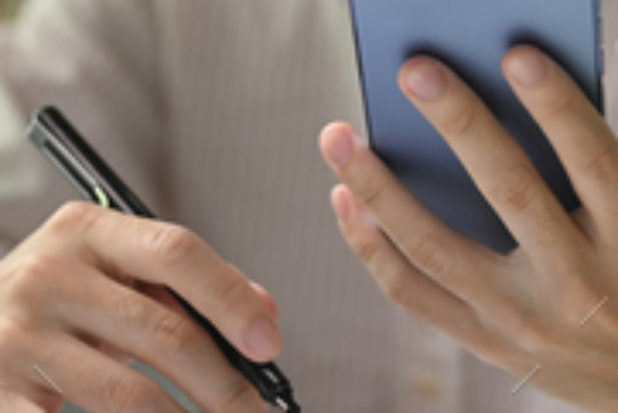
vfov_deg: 8.4
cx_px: 270
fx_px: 2800
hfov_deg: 12.6
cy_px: 265
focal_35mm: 163
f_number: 2
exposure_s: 1/500
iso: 400
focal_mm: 50
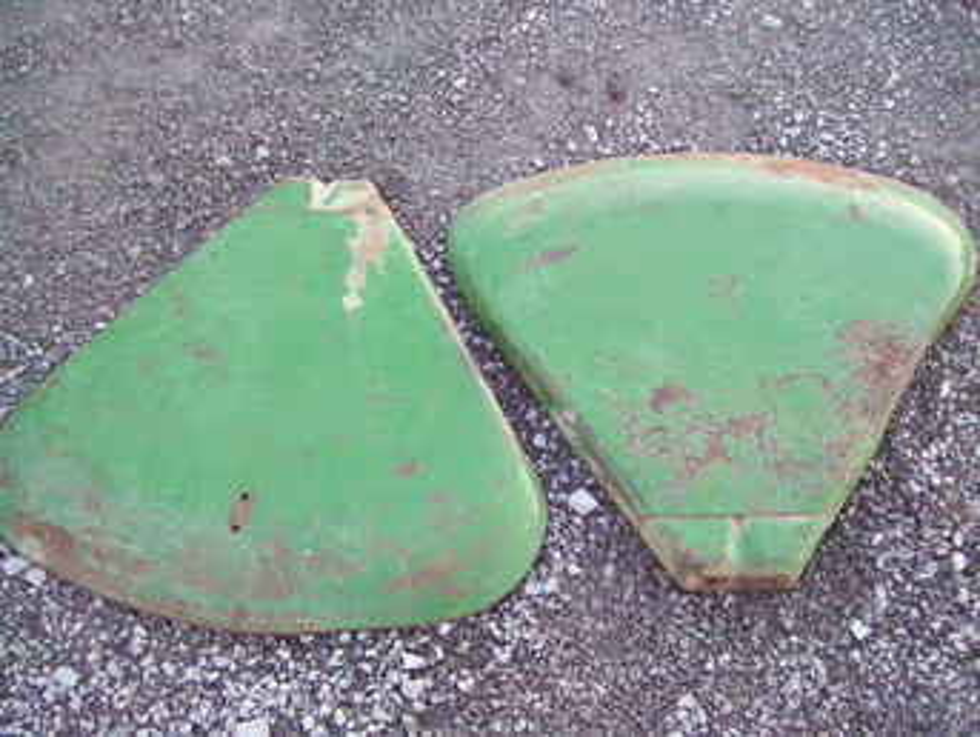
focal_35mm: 36
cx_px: 490
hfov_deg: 51.3
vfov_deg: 39.7
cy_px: 368
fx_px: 1020
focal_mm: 6
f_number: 2.7
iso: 1250
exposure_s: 1/125
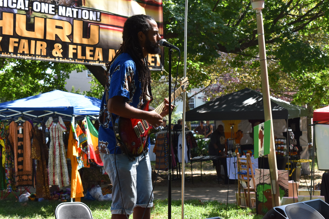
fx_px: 685
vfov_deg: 18.2
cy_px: 110
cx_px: 164
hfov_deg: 27.0
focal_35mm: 75
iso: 400
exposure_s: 1/250
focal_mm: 50
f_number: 8
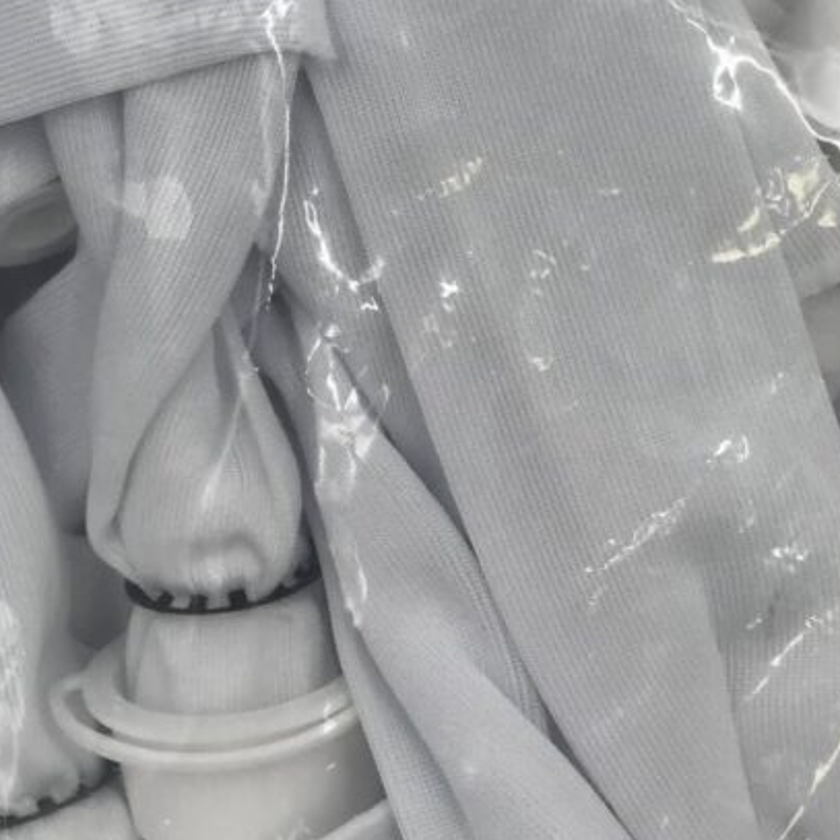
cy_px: 269
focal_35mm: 81
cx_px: 415
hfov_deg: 21.4
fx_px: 2224
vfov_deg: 21.3
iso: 20
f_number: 1.8
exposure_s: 1/120
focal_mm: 3.99
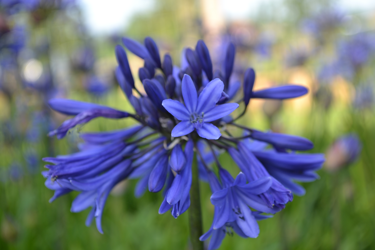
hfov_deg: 29.9
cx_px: 188
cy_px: 125
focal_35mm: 68
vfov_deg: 20.2
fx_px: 703
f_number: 5.6
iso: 125
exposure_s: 1/125
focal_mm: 45
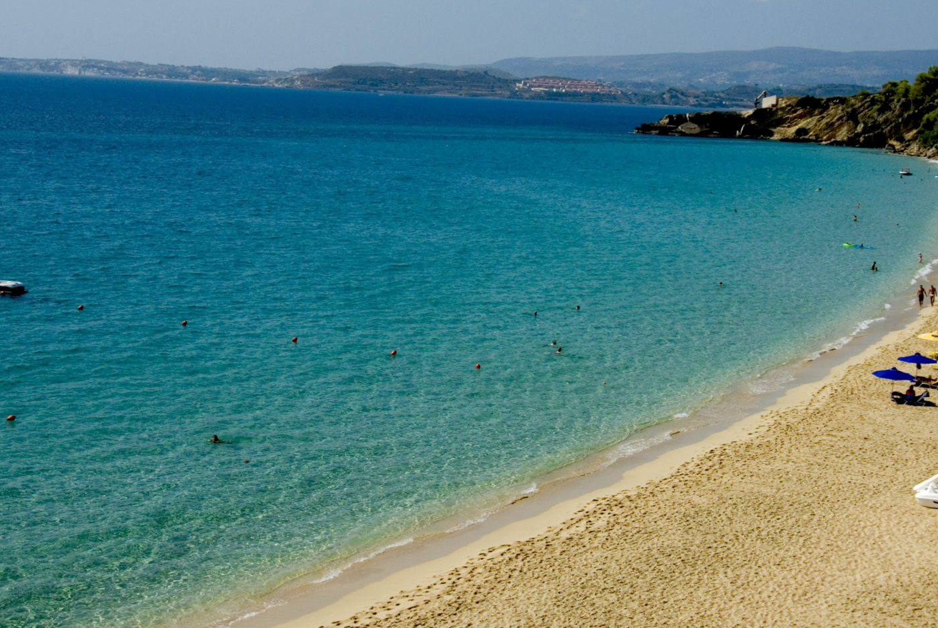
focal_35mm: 68
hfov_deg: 29.7
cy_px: 245
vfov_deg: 20.1
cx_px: 519
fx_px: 1767
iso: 200
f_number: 8
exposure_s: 1/750
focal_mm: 31
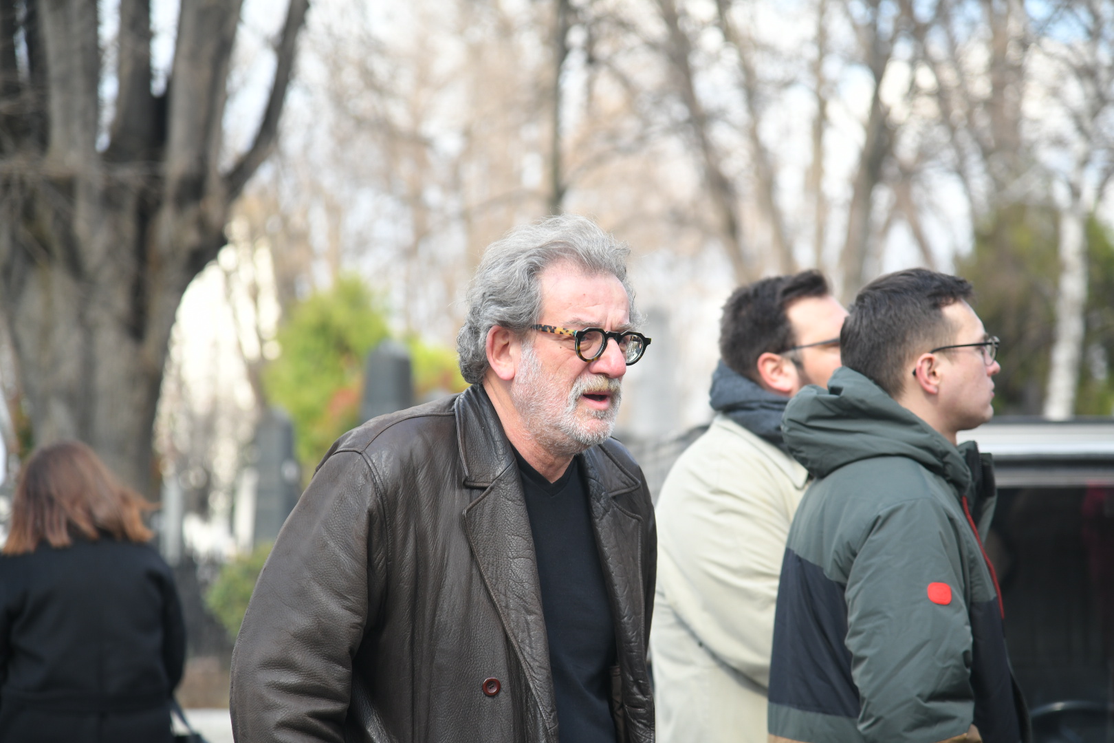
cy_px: 372
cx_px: 557
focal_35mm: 120
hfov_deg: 17.1
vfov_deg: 11.4
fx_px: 3713
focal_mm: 120
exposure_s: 1/500
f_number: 4
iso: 500
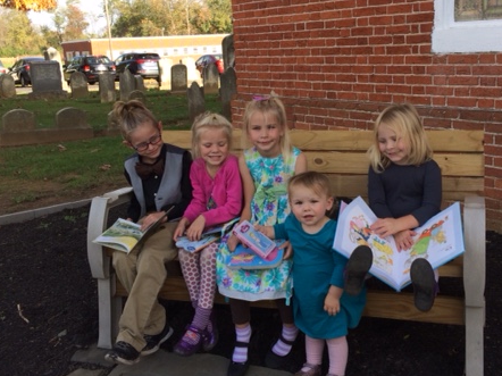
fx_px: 609
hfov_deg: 44.8
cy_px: 161
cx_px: 277
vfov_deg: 34.3
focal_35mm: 42
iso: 32
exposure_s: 1/604
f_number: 2.2
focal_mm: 4.15
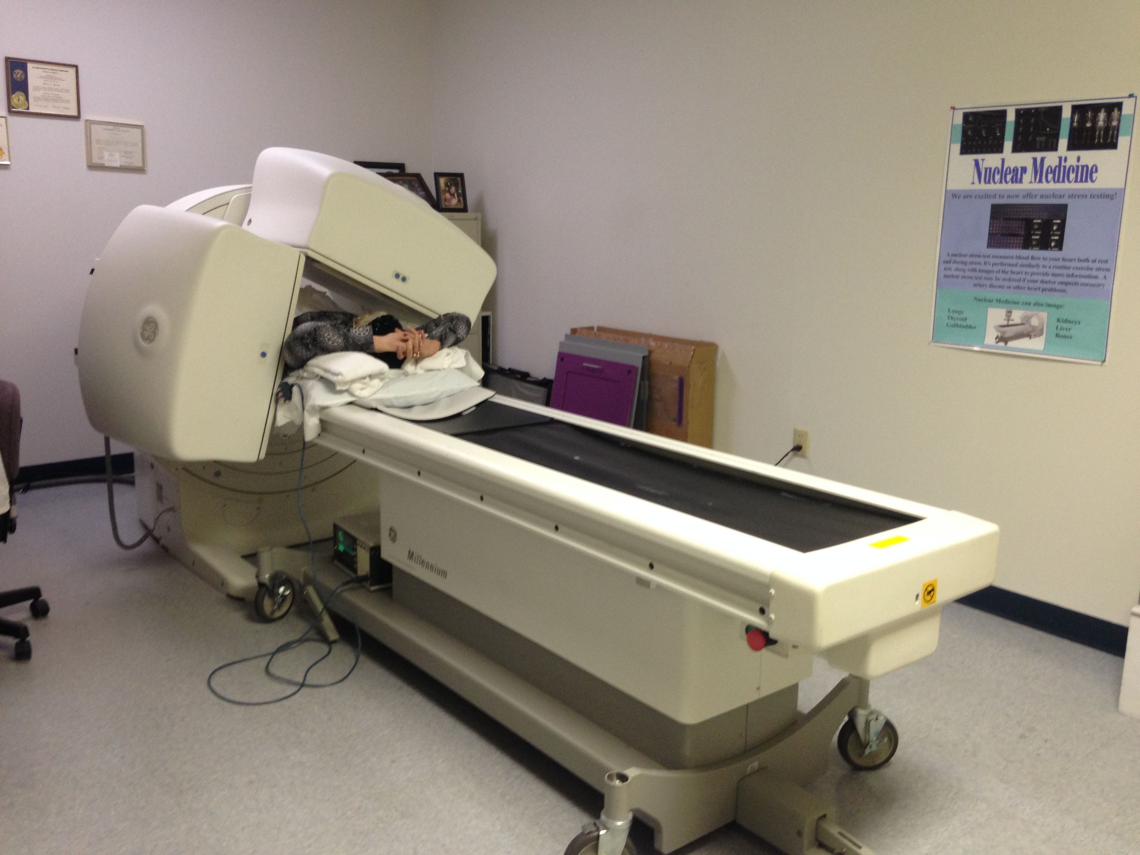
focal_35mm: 33
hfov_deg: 55.4
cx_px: 570
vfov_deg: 42.9
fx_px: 1087
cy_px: 428
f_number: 2.4
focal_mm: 4.12
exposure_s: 1/20
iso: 125
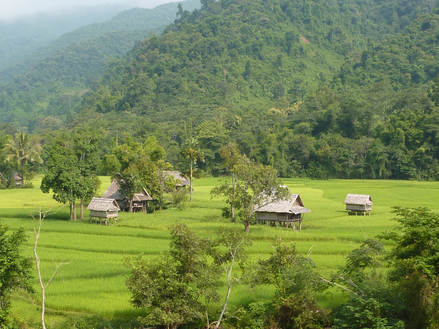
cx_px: 220
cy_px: 164
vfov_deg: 19.4
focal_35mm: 76
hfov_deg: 25.7
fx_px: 964
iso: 80
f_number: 4
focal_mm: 6.9
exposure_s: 1/320
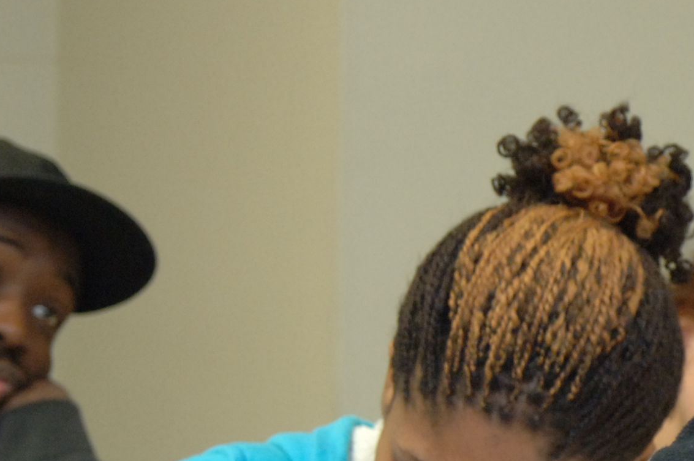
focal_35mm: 227
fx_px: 4372
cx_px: 1286
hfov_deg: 8.7
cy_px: 453
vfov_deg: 6.0
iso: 500
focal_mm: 40
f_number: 3.8
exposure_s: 1/30
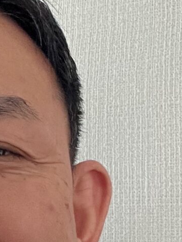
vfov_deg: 14.9
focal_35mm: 129
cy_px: 262
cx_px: -9
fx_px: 904
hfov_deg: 11.4
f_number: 2.2
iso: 250
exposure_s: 1/60
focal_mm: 2.71
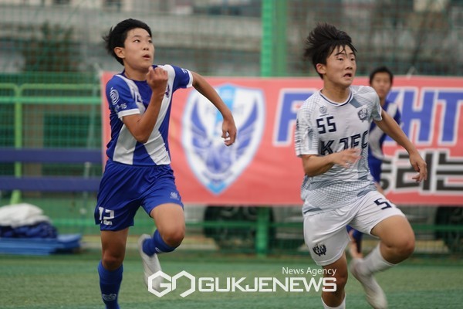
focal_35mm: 600
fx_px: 7716
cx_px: 232
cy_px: 154
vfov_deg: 2.3
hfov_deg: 3.4
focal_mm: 220
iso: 160
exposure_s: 1/250
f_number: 4
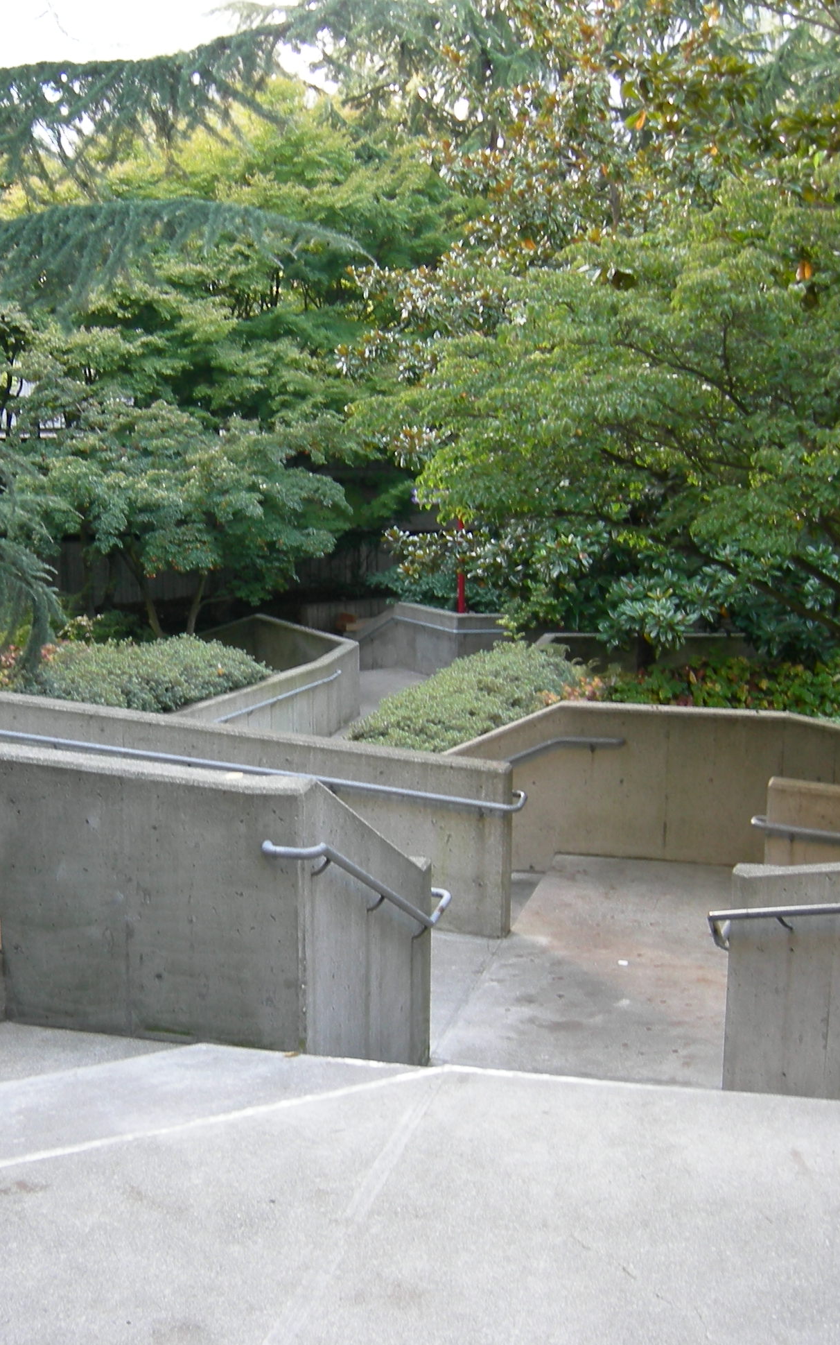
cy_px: 674
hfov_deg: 25.1
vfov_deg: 39.6
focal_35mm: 51
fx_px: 1868
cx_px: 243
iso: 64
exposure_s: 1/27.6
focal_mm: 7.5
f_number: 2.7
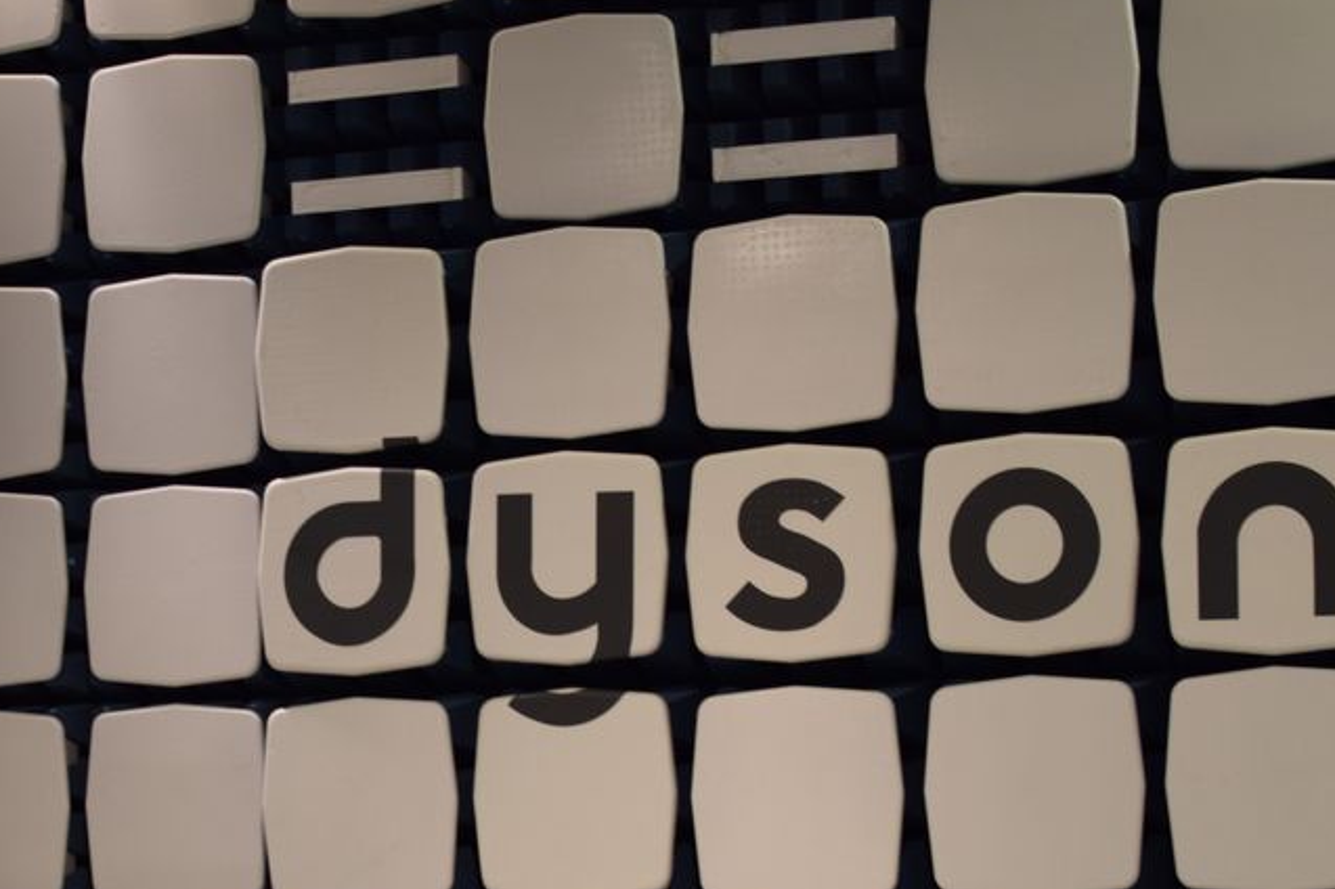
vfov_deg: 13.8
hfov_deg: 20.4
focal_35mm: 99
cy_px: 654
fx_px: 3667
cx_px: 285
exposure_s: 1/80
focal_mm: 35
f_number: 4
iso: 400
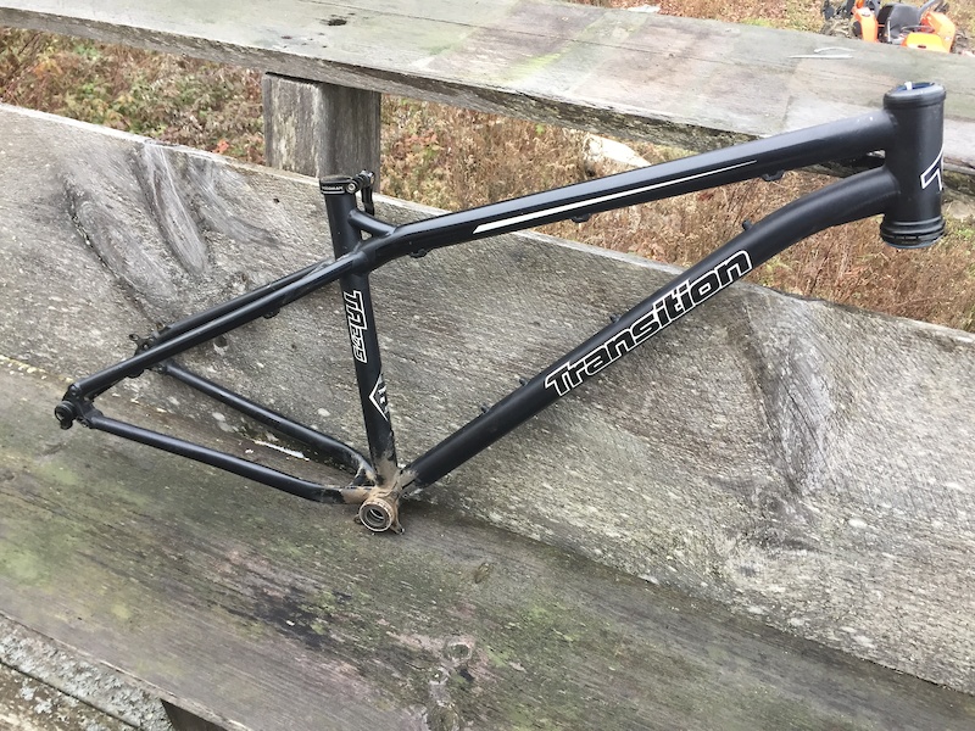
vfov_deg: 48.2
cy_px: 366
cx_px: 488
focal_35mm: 29
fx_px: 817
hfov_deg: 61.7
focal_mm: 4.15
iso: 40
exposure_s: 1/40
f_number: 2.2
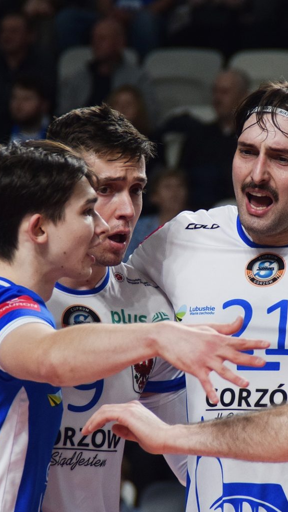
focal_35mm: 473
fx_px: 6419
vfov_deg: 4.6
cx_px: 188
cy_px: 257
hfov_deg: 2.6
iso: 1250
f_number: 6.3
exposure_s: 1/500
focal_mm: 200
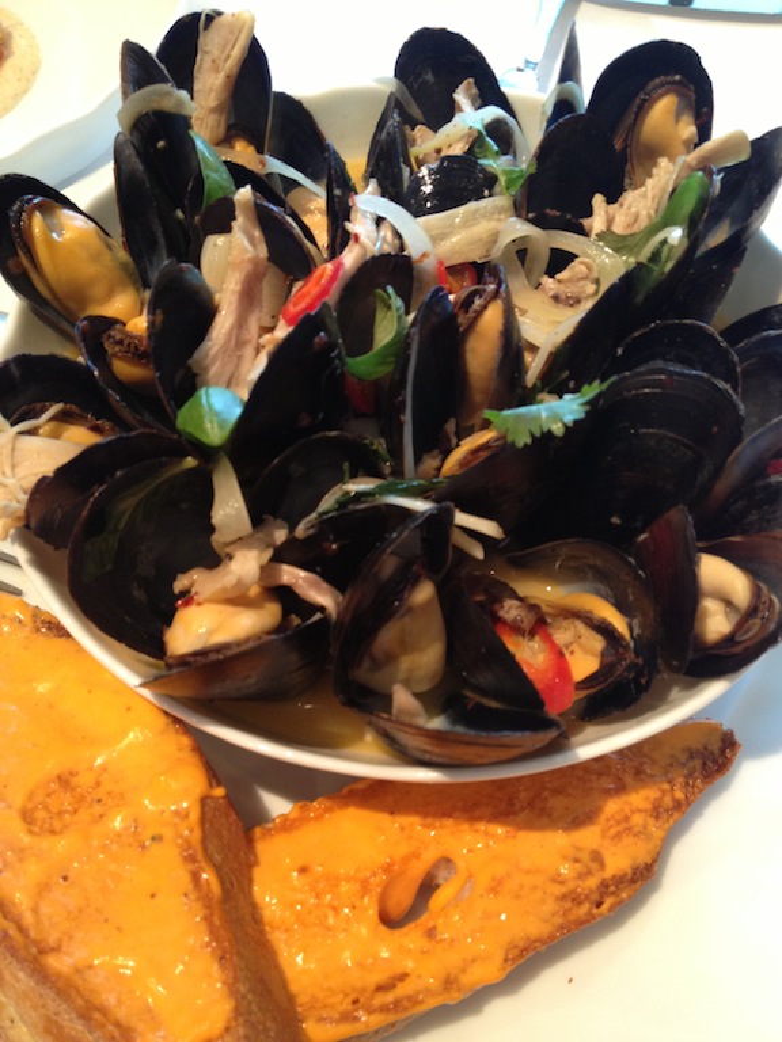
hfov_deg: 40.7
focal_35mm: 35
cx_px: 391
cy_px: 521
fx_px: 1054
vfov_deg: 52.6
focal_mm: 4.28
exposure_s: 1/20
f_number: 2.4
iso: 125
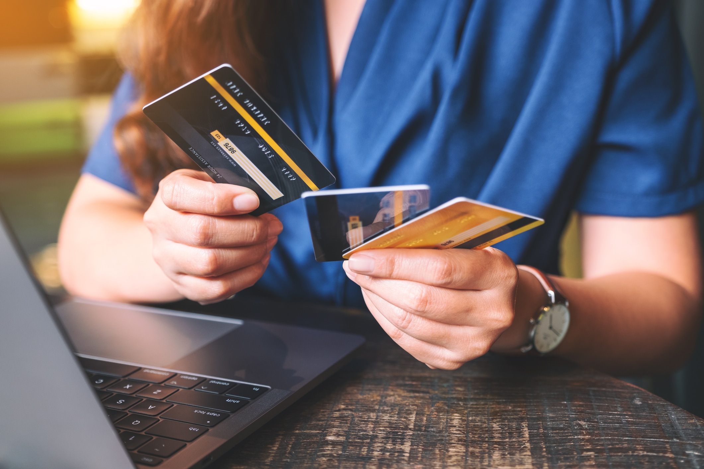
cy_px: 234
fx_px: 1075
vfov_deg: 24.6
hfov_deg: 36.2
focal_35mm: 55
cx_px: 352
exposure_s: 1/50
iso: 400
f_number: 2.8
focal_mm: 36.5
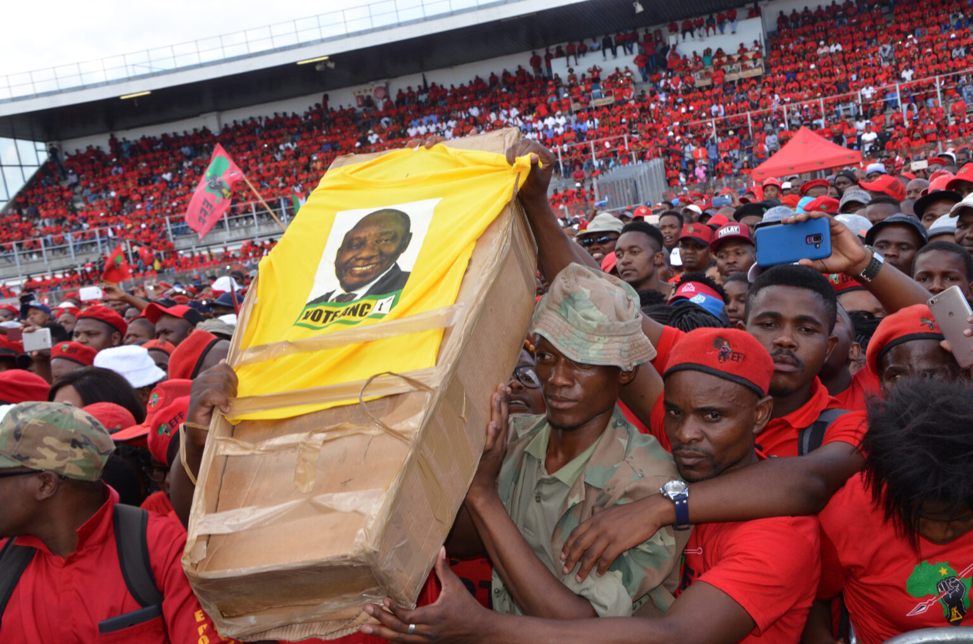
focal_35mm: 48
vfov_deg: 27.9
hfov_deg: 41.2
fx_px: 1295
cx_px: 486
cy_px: 322
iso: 500
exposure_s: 1/250
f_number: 9
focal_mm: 32
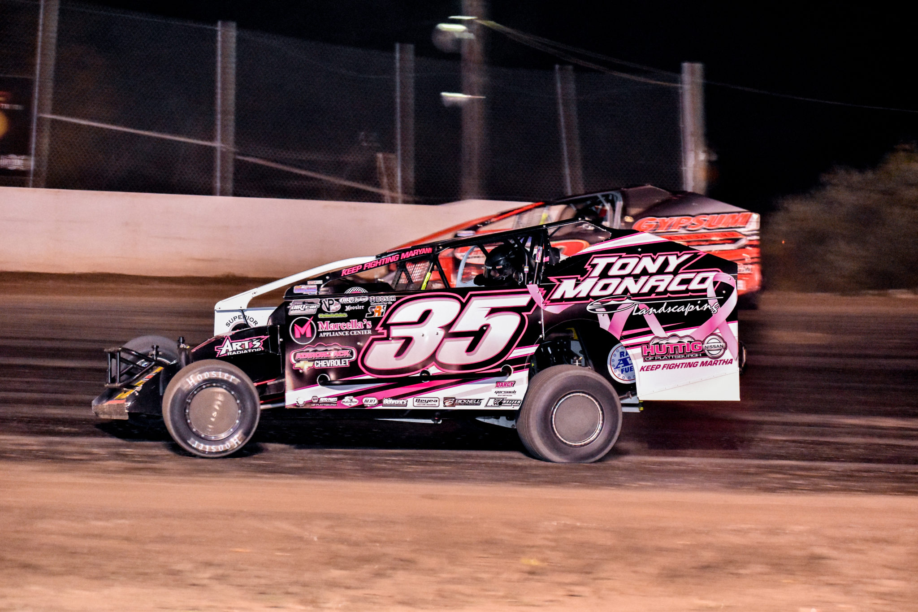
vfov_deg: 12.7
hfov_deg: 18.9
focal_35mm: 108
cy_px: 306
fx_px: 2754
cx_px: 459
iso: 6400
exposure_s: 1/200
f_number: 5.6
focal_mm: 72
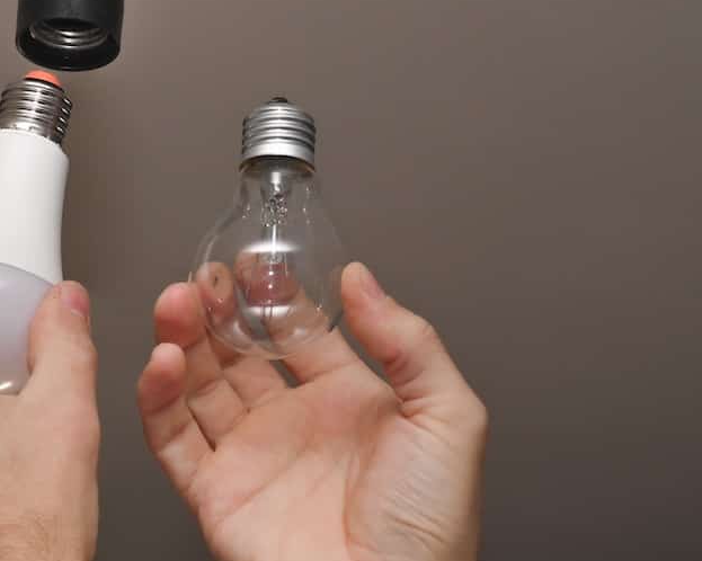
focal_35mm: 192
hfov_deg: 10.0
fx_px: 3988
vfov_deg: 8.0
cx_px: 33
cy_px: 212
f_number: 10
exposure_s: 1/160
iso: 400
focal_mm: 85
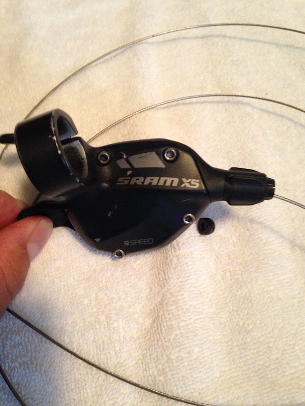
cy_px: 203
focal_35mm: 33
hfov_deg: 42.9
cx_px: 152
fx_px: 388
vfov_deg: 55.4
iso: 400
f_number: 2.4
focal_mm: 4.12
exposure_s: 1/17
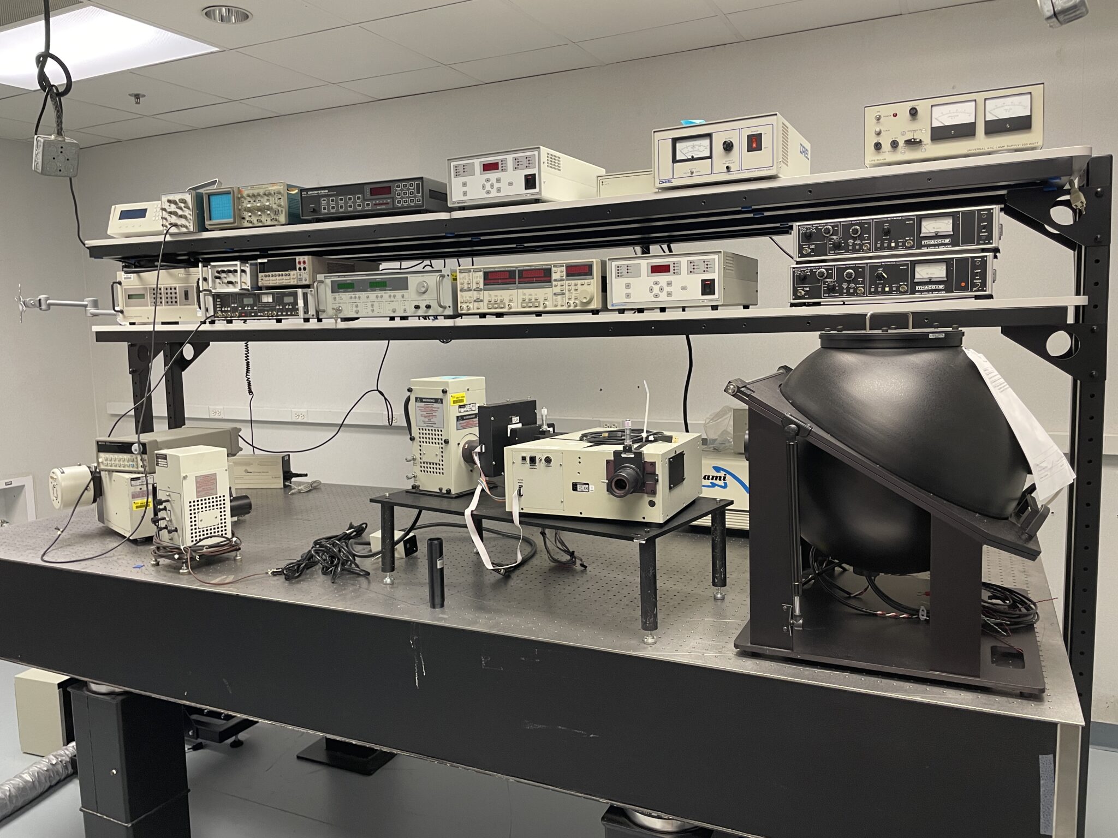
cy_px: 419
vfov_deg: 53.1
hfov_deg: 67.3
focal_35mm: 26
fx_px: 840
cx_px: 559
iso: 125
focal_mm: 4.2
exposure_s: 1/60
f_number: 1.6
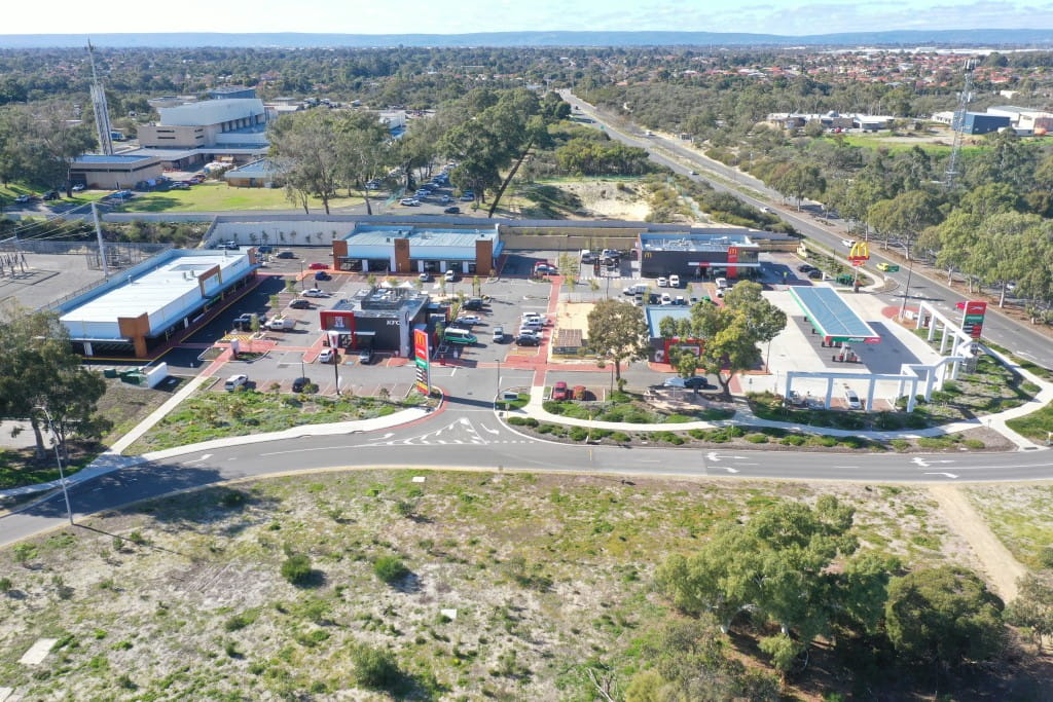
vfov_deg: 46.4
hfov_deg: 65.5
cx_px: 526
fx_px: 819
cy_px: 351
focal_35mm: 28
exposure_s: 1/240
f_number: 5
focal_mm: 10.26
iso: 100
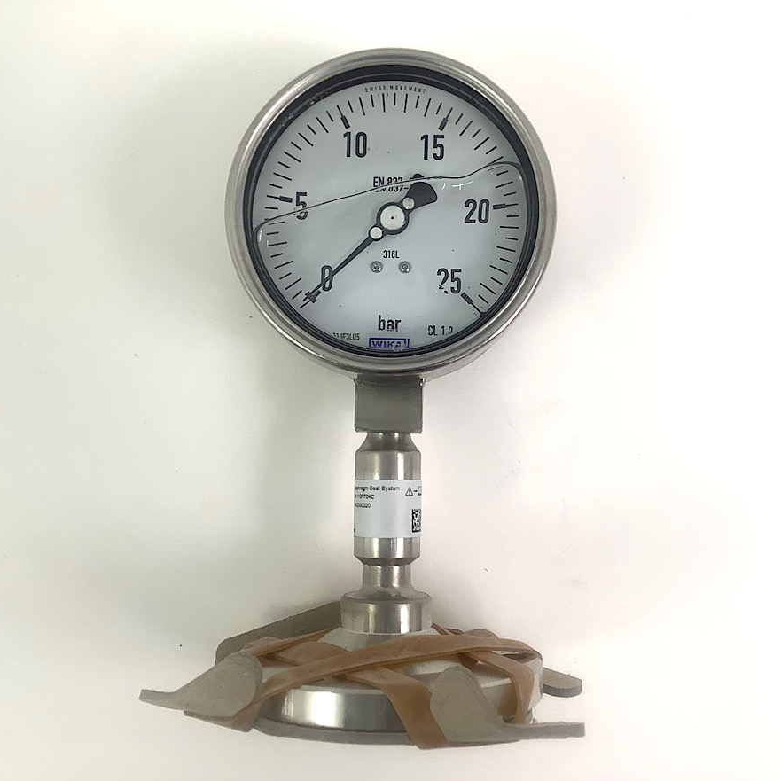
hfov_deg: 44.9
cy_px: 394
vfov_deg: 44.9
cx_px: 404
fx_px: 944
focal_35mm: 37
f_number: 2.4
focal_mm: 3.3
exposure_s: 1/100
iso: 64
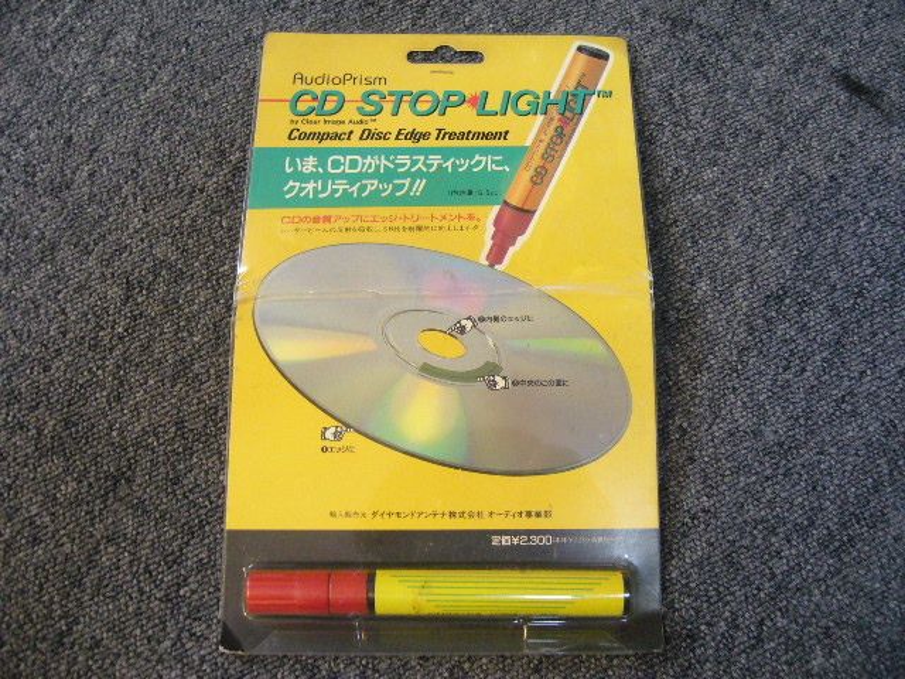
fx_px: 915
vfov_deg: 40.7
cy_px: 340
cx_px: 452
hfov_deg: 52.6
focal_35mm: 35
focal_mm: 5.8
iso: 200
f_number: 2.8
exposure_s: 1/8
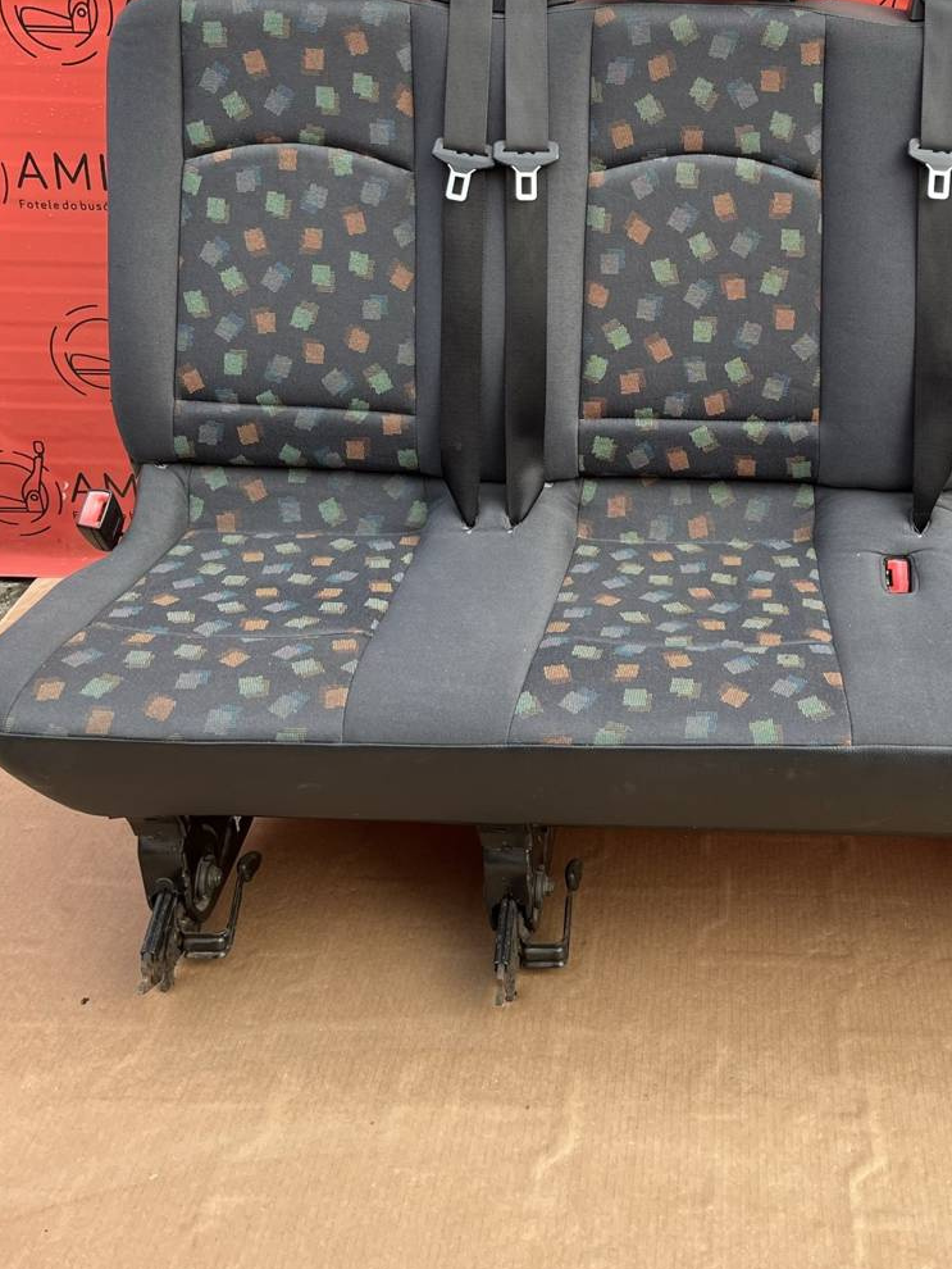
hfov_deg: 33.8
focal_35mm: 42
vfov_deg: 43.7
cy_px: 364
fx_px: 1539
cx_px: 697
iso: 32
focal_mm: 5.1
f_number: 1.6
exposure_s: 1/122
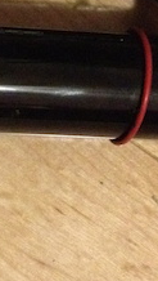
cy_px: 90
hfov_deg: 8.5
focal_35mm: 140
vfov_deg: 15.3
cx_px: -80
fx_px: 1040
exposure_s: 1/15
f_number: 2.4
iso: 800
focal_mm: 4.28
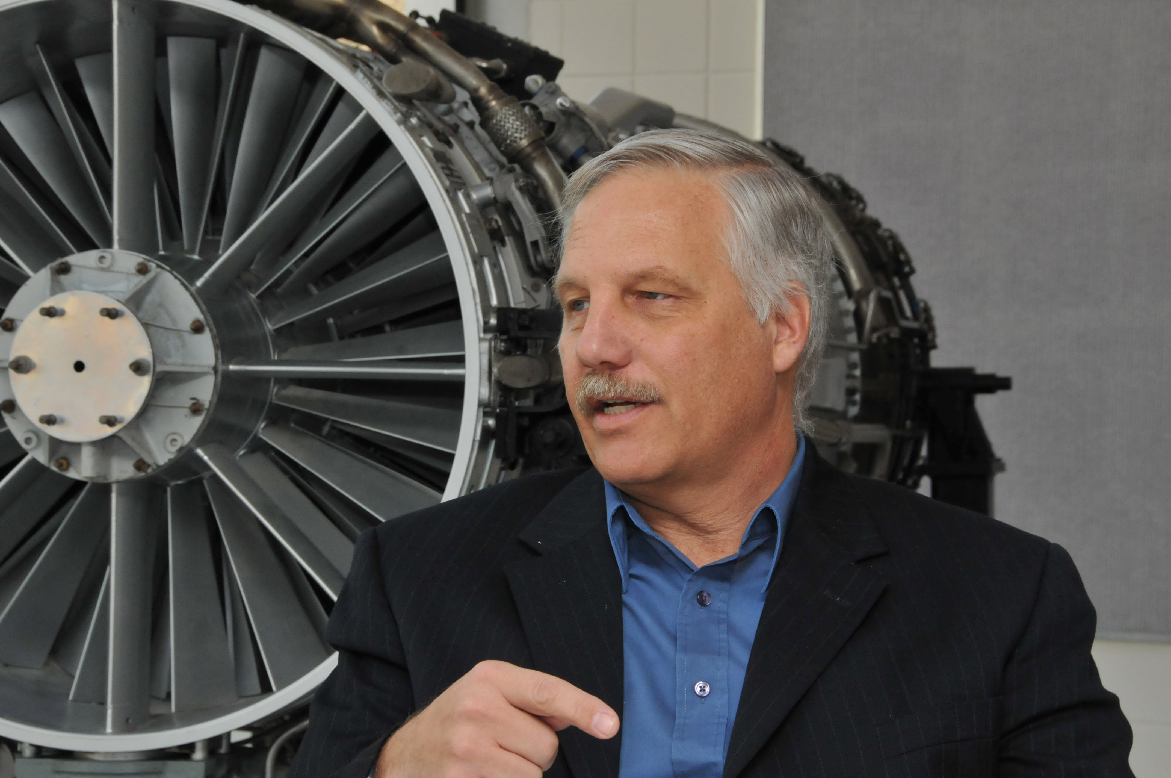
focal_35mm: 105
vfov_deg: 13.0
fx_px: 3411
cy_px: 389
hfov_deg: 19.5
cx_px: 586
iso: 800
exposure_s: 1/60
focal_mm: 70
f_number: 13
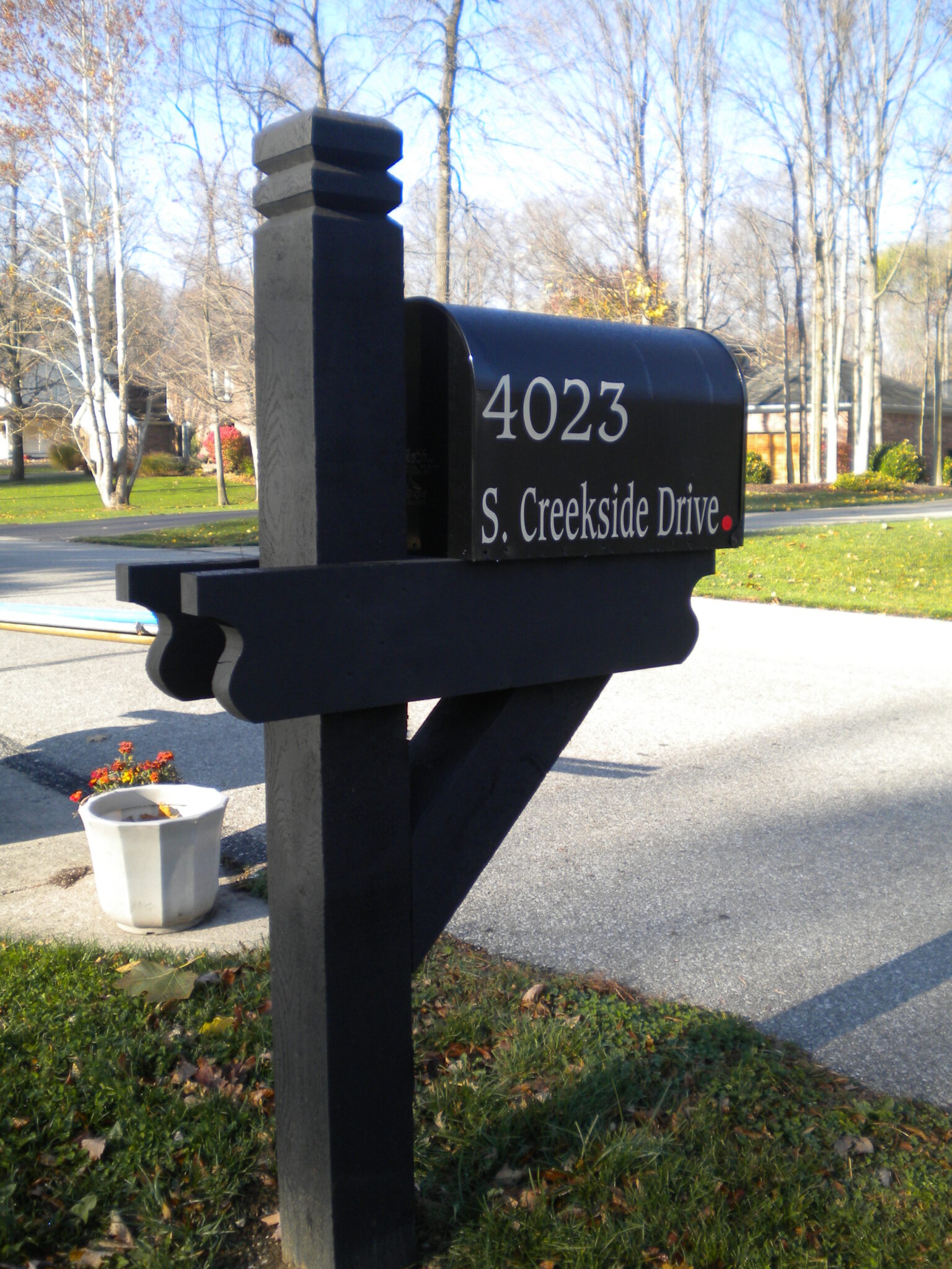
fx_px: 1283
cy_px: 634
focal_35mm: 35
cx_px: 476
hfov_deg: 40.7
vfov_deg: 52.6
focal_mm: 6.3
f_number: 3.1
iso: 80
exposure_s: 1/255
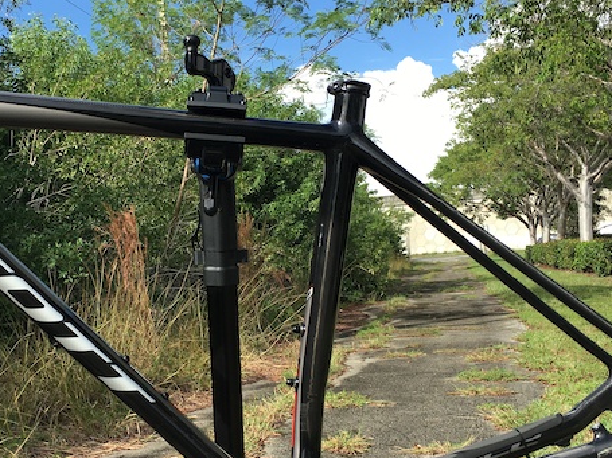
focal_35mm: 51
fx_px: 901
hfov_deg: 37.2
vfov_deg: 28.4
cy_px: 295
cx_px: 225
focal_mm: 4.15
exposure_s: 1/927
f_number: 2.2
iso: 25
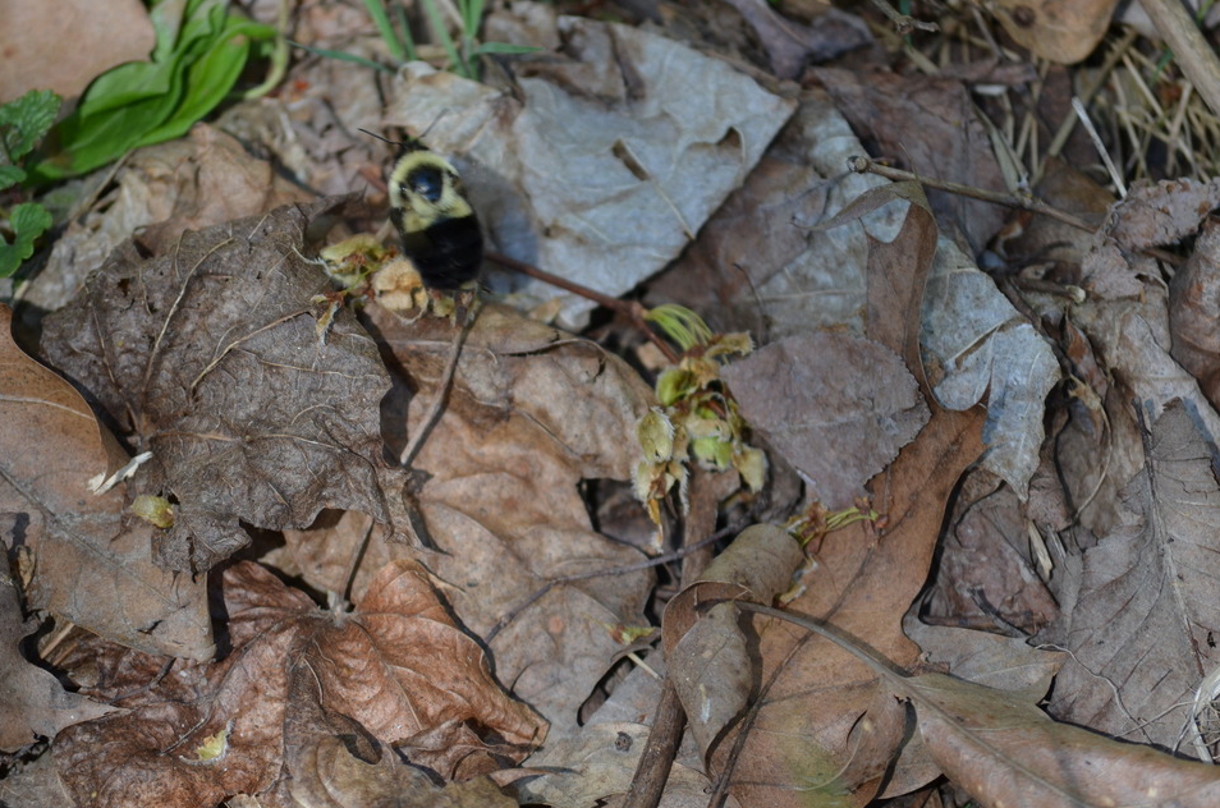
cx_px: 622
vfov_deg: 4.3
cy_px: 414
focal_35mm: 322
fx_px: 10890
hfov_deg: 6.4
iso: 400
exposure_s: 1/400
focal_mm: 200
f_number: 5.6
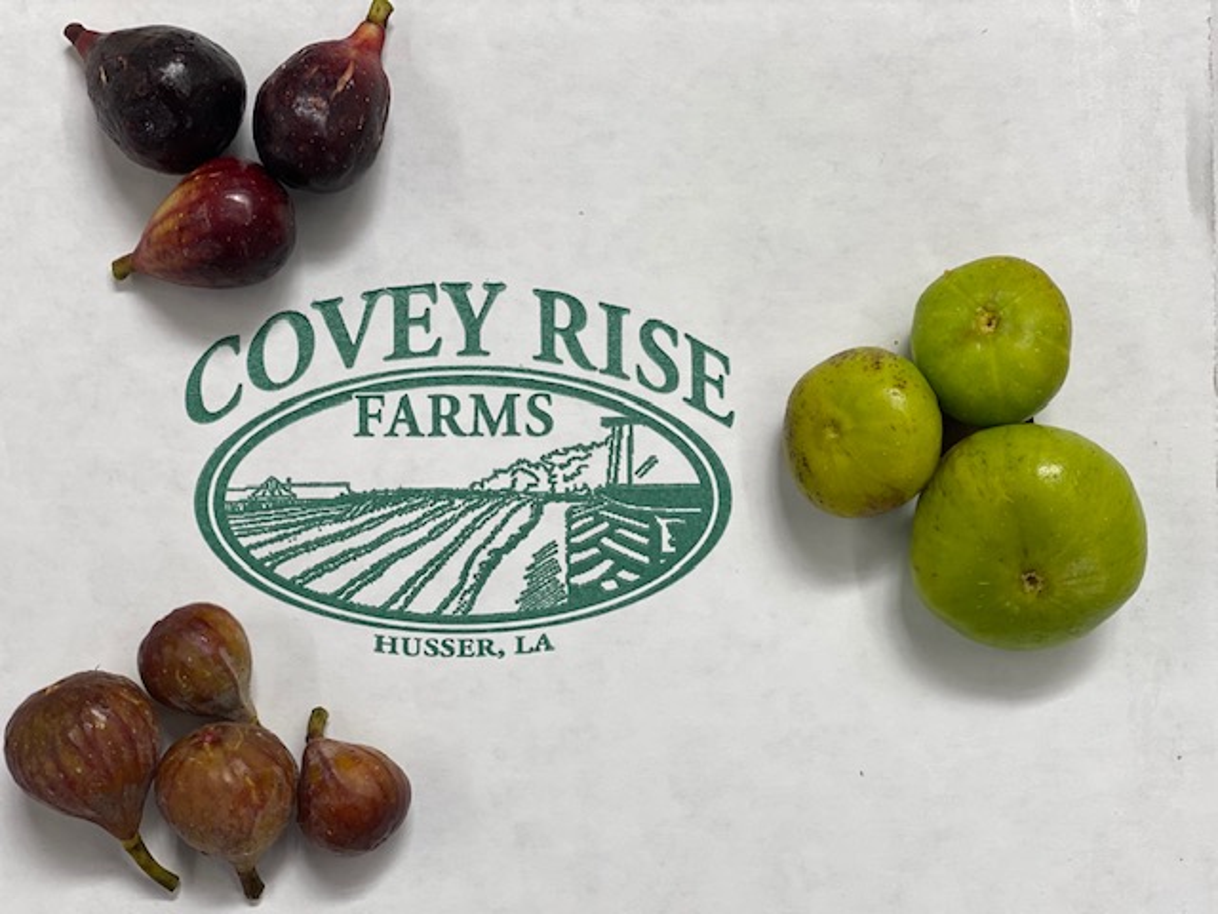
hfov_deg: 36.8
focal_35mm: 52
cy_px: 457
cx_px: 609
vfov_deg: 28.0
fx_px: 1830
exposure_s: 1/120
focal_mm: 6
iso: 32
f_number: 2
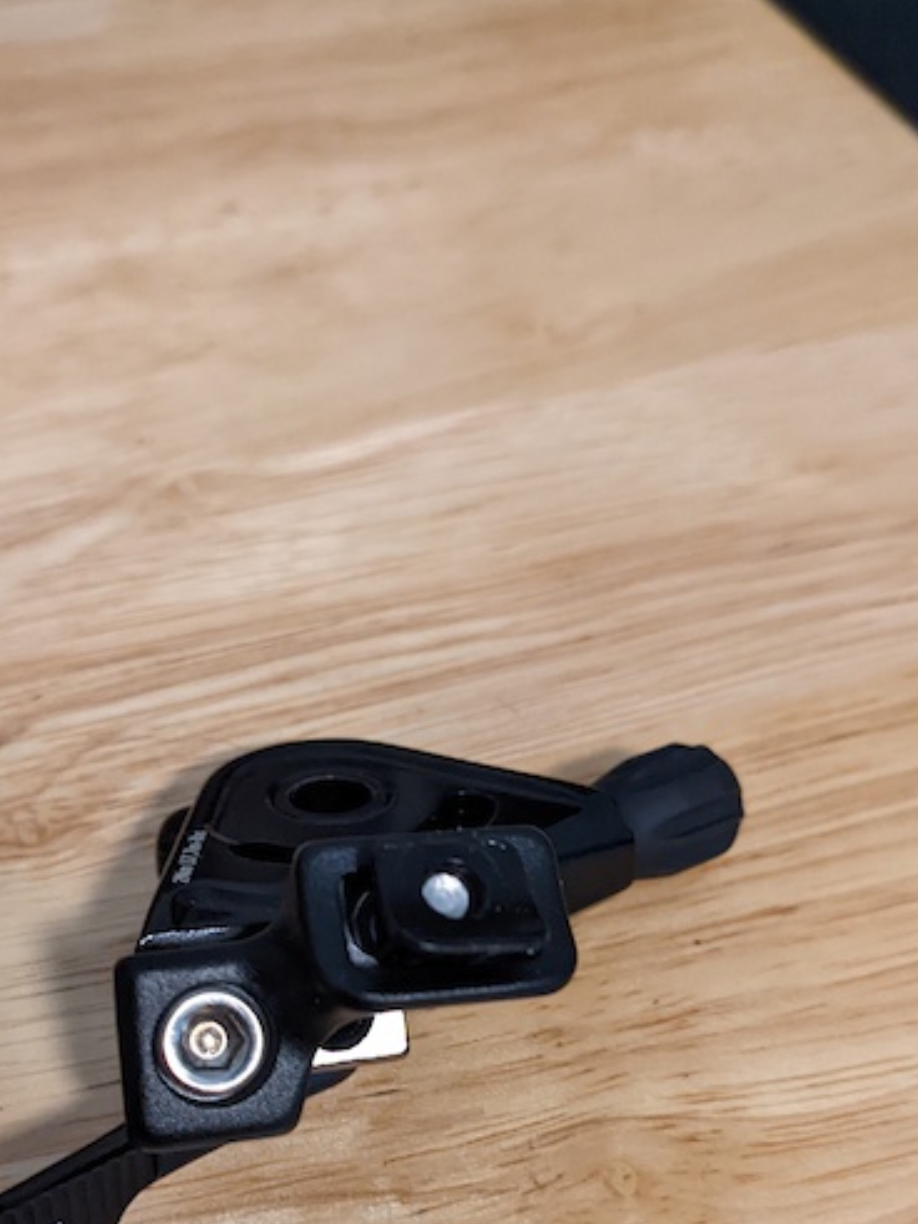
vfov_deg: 41.7
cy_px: 915
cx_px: 409
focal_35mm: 44
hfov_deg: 32.8
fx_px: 1556
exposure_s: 1/60
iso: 696
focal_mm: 4.38
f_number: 1.73
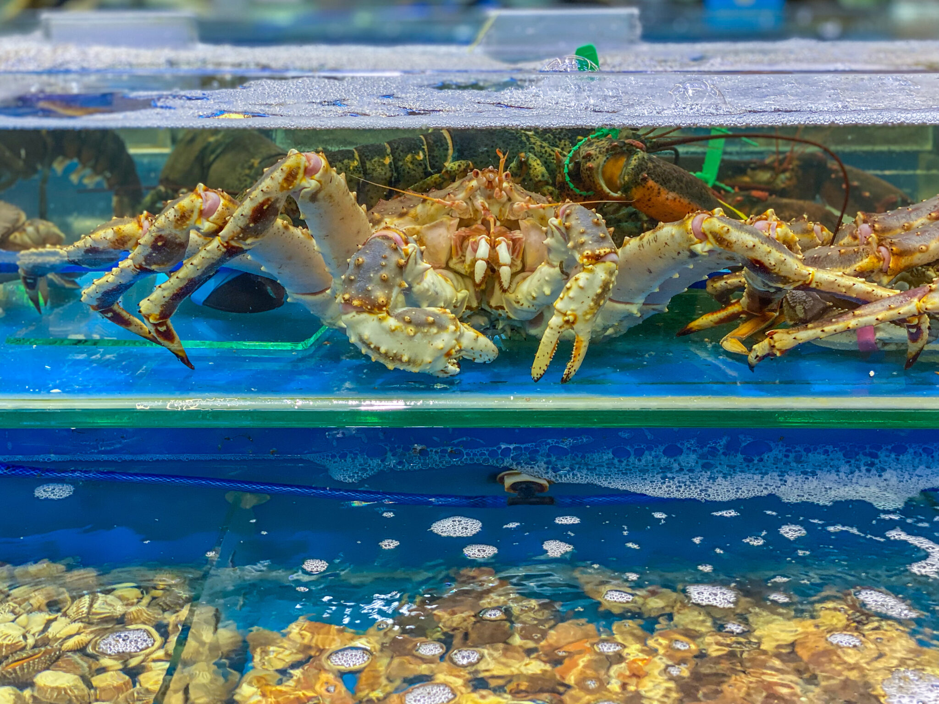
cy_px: 352
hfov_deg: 36.8
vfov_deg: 28.0
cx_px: 470
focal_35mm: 52
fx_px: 1411
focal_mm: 6
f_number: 2
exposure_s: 1/120
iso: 125
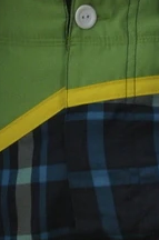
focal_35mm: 1849
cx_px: 40
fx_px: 12308
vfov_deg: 1.1
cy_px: -338
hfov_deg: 0.7
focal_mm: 190
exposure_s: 1/320
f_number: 10
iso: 640
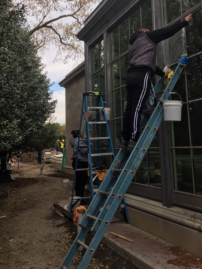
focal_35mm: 38
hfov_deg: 37.7
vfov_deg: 48.6
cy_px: 103
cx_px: 111
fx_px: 296
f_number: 2.2
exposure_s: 1/605
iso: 25
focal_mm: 4.15
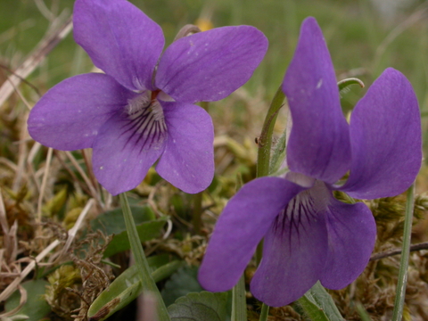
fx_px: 828
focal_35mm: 67
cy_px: 160
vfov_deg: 21.9
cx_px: 214
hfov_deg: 29.0
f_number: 9.3
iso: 100
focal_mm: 14
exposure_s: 1/16.5
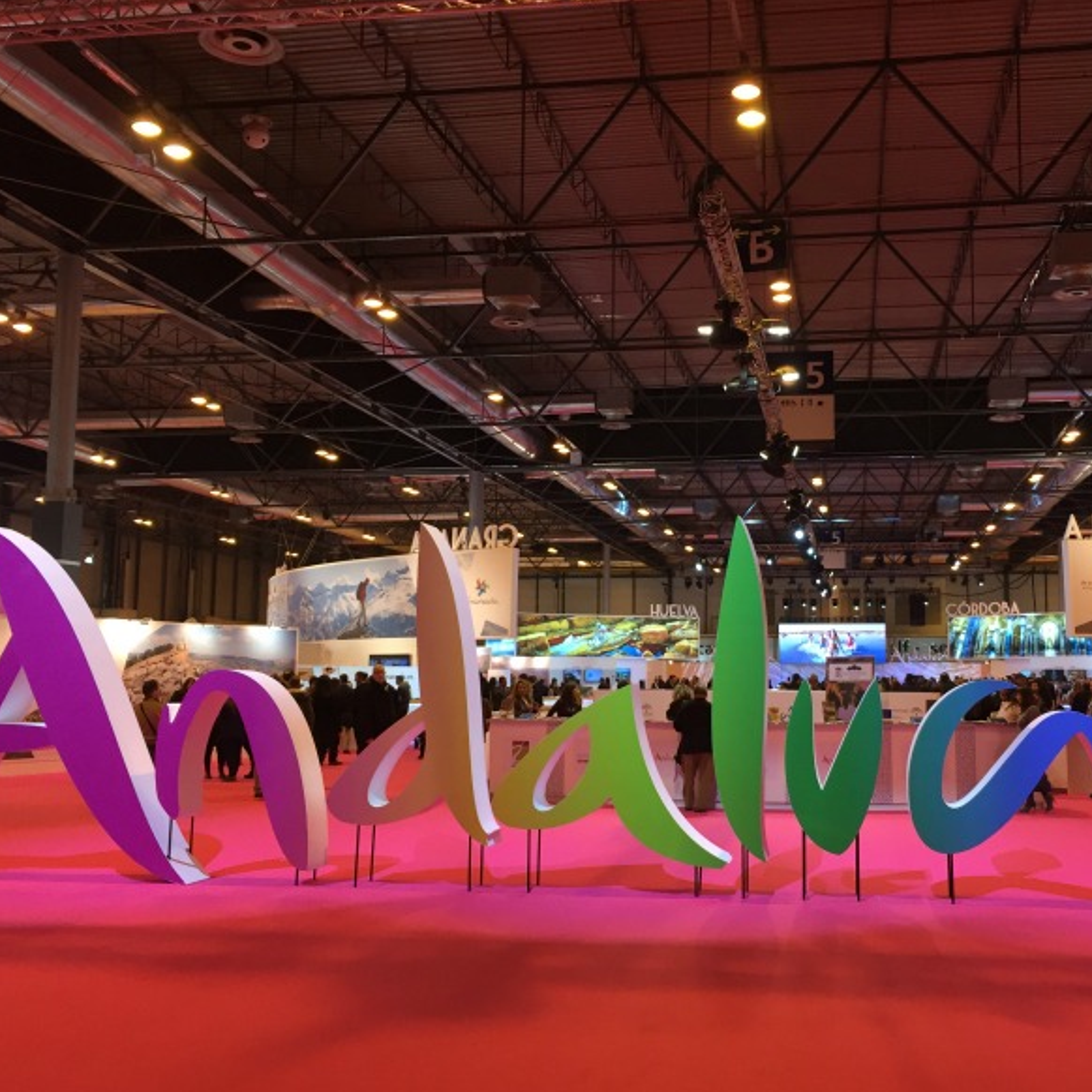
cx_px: 670
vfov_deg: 47.2
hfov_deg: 46.9
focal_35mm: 35
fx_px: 1249
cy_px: 554
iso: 50
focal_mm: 4.15
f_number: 2.2
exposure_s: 1/33
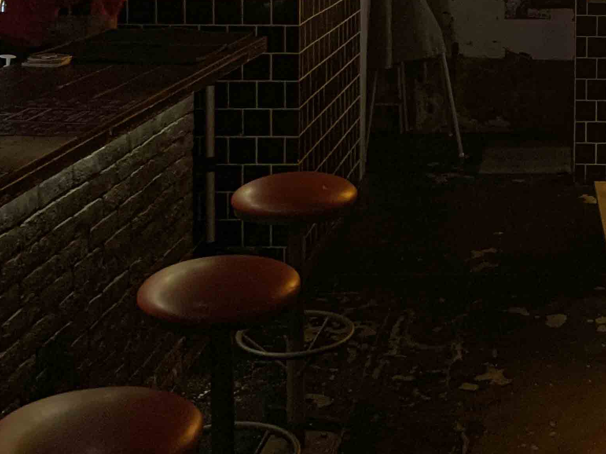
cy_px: -39
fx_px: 1190
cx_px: 577
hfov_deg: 27.3
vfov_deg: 20.6
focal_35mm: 68
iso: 400
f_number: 1.8
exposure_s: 1/33
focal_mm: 4.25
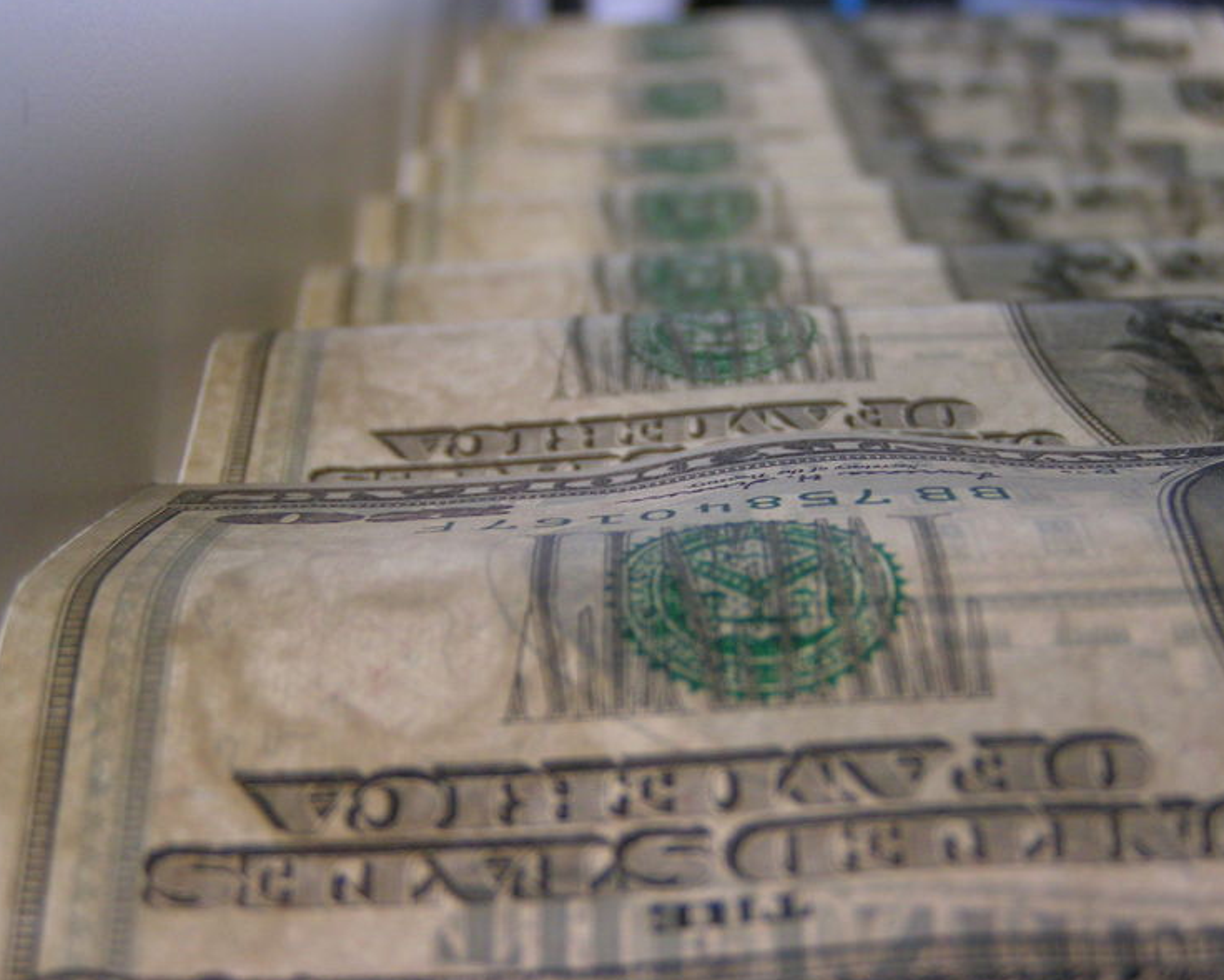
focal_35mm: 52
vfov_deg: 29.1
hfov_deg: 36.0
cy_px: 489
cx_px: 657
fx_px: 1884
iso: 125
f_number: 2.8
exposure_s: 1/50
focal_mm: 7.6
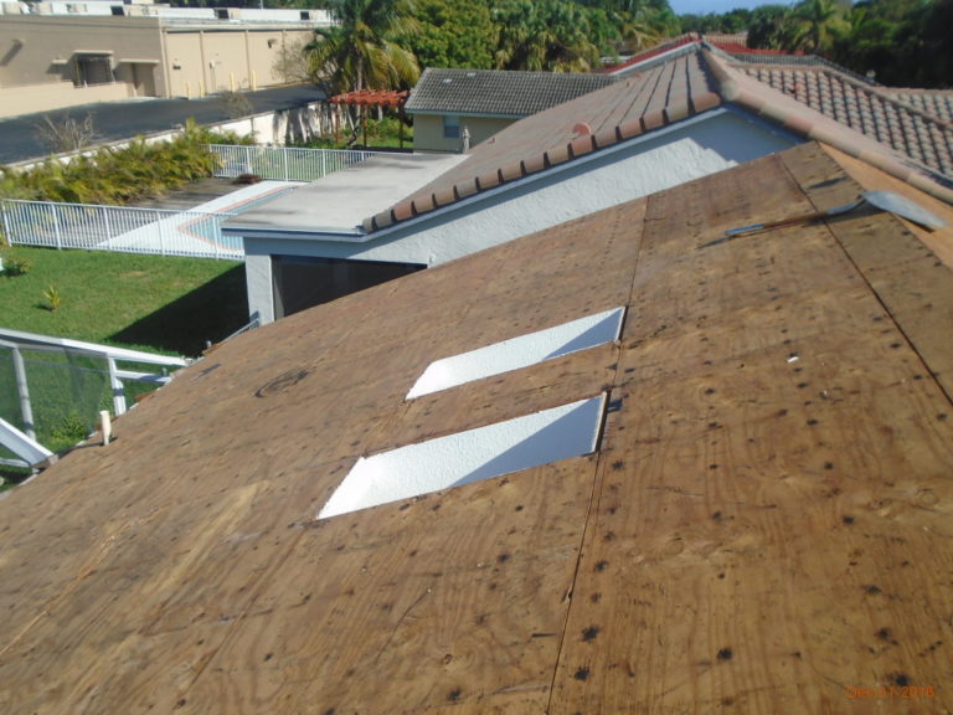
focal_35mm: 31
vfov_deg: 45.4
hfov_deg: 58.4
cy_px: 358
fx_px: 853
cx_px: 476
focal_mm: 5.5
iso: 100
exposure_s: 1/200
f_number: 8.8
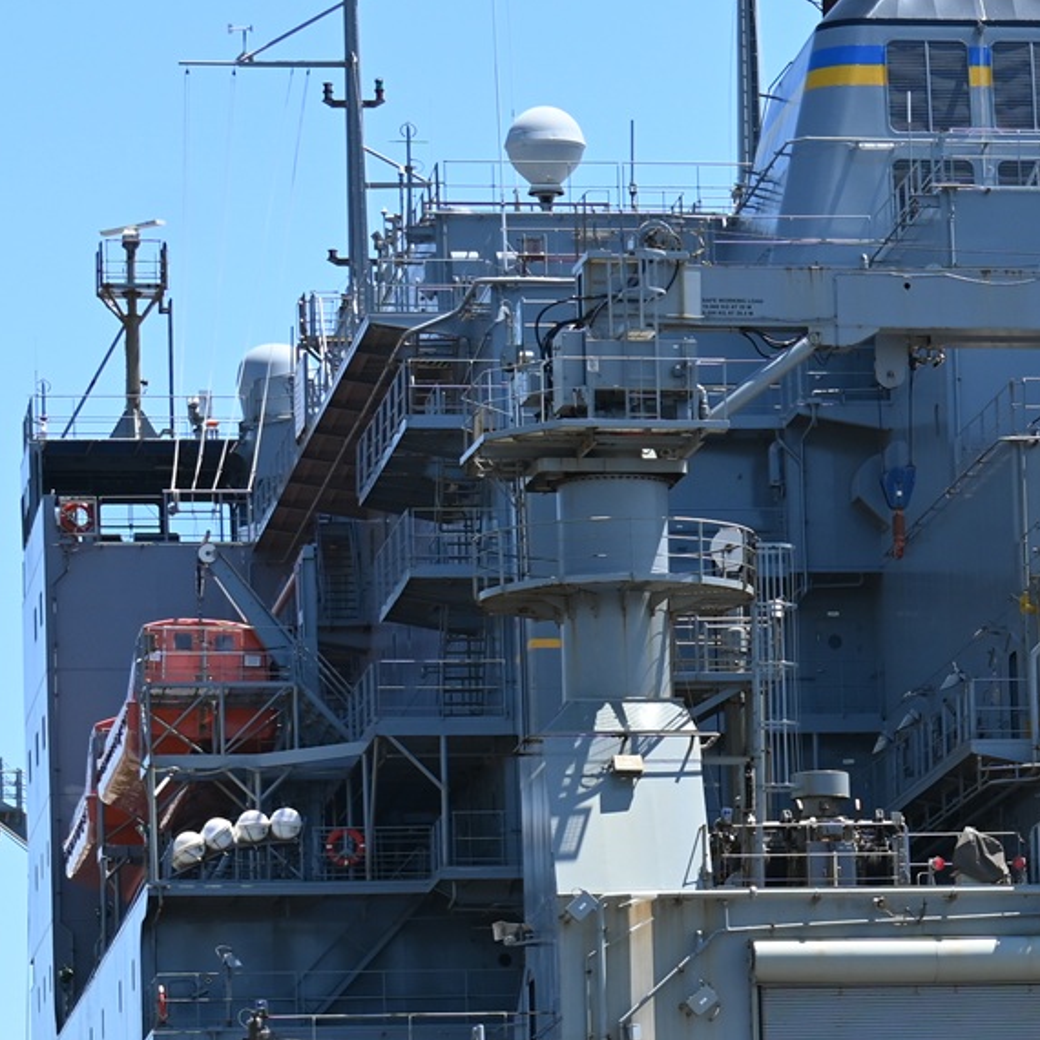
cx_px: 1487
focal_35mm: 229
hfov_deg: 7.5
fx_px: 7784
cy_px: 973
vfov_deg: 7.6
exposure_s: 1/320
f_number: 6.3
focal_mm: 50
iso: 100
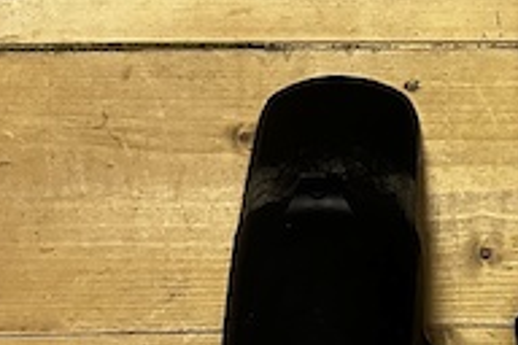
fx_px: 1496
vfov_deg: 13.1
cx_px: 680
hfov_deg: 18.3
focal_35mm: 104
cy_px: 286
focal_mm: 6.86
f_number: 1.78
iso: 640
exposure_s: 1/50
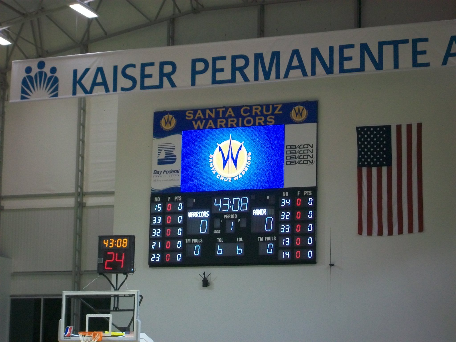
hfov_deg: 20.4
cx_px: 228
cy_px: 171
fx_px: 1265
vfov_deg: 15.4
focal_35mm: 96
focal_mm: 17.1
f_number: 5.1
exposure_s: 1/40
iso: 200
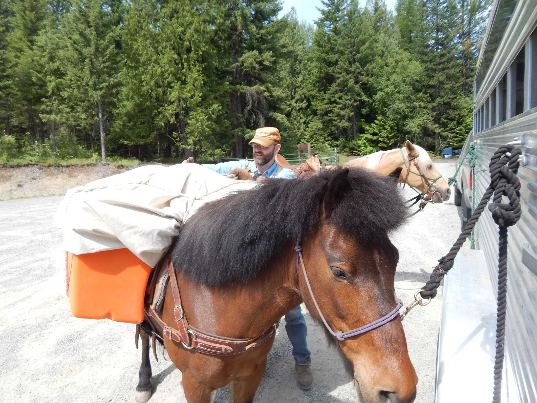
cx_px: 268
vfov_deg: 61.1
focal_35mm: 22
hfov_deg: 76.4
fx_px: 341
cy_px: 202
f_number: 3
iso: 125
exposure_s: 1/640
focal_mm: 4
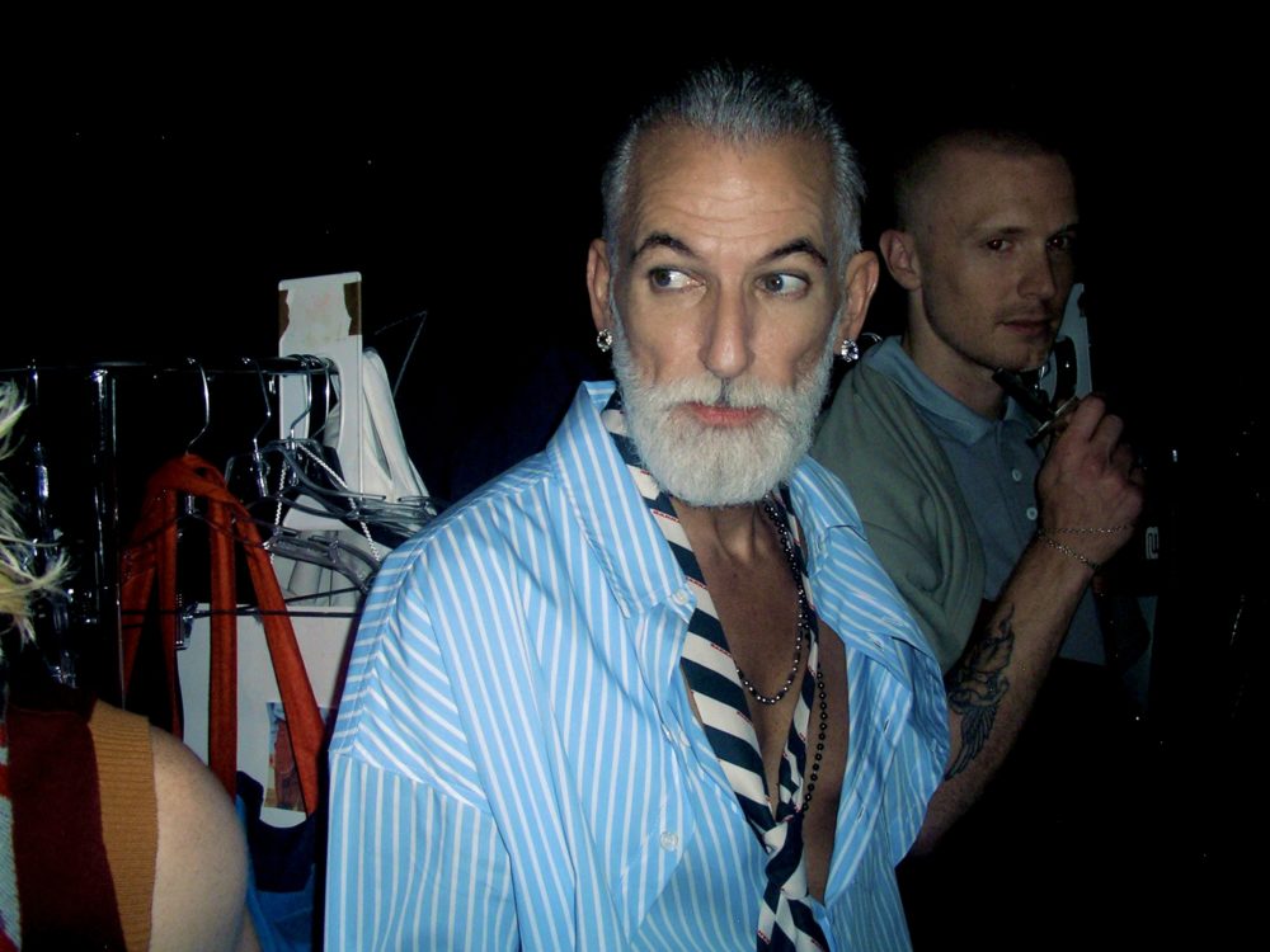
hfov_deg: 50.1
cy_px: 476
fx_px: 1357
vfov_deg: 38.7
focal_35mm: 37
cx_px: 635
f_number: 2.8
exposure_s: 1/60
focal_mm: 5.7
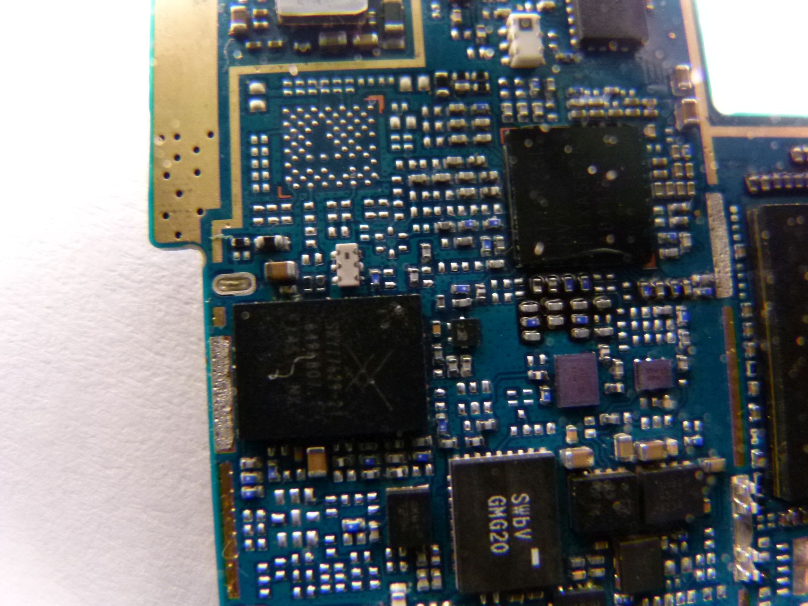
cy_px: 295
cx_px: 412
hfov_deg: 67.3
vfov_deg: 53.1
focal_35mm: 26
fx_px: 607
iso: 400
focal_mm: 4.5
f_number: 2.8
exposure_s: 1/15
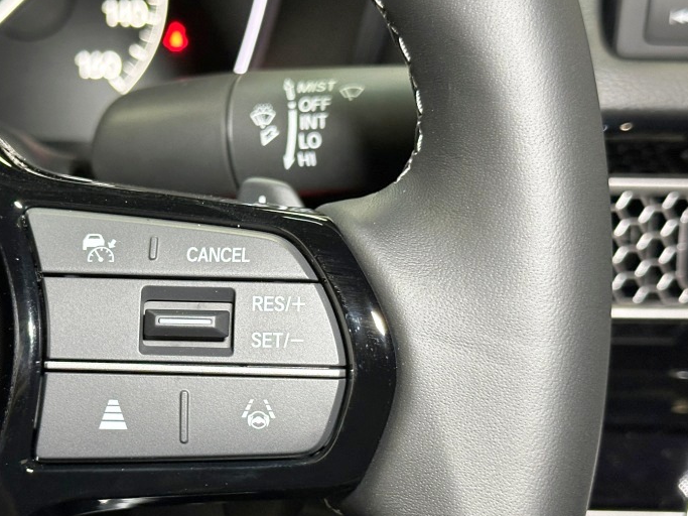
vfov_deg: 20.4
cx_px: 203
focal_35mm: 72
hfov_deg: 26.8
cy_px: 336
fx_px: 1431
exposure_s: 1/40
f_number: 1.78
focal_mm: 6.86
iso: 500
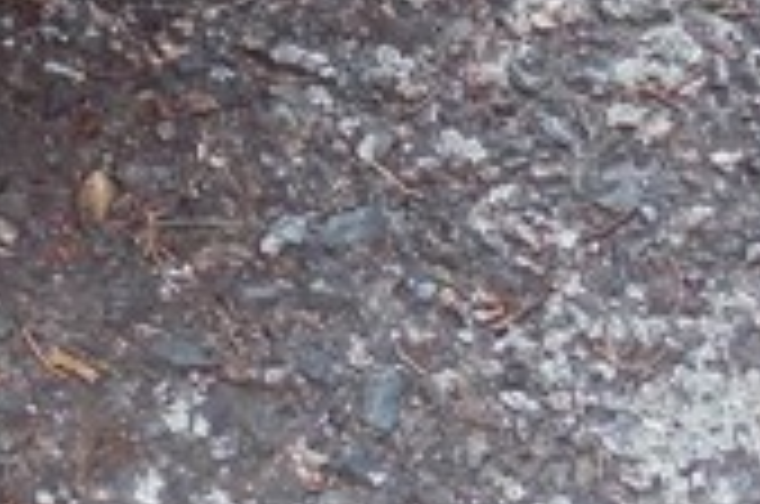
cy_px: -734
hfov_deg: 6.4
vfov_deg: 4.4
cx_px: -1259
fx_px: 6385
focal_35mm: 303
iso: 125
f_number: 4
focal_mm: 8.7
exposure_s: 1/100
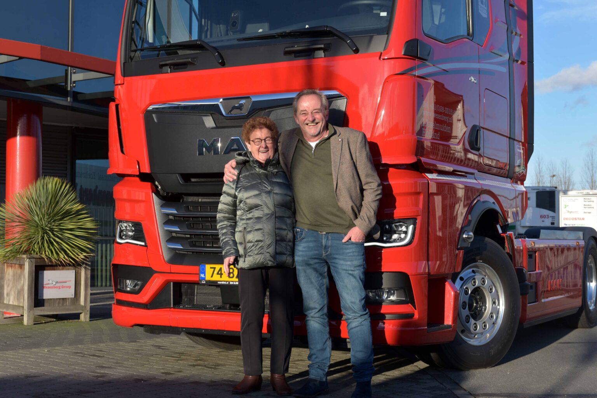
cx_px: 298
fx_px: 863
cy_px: 199
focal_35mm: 52
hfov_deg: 38.2
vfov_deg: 26.0
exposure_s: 1/320
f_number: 9
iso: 250
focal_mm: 52
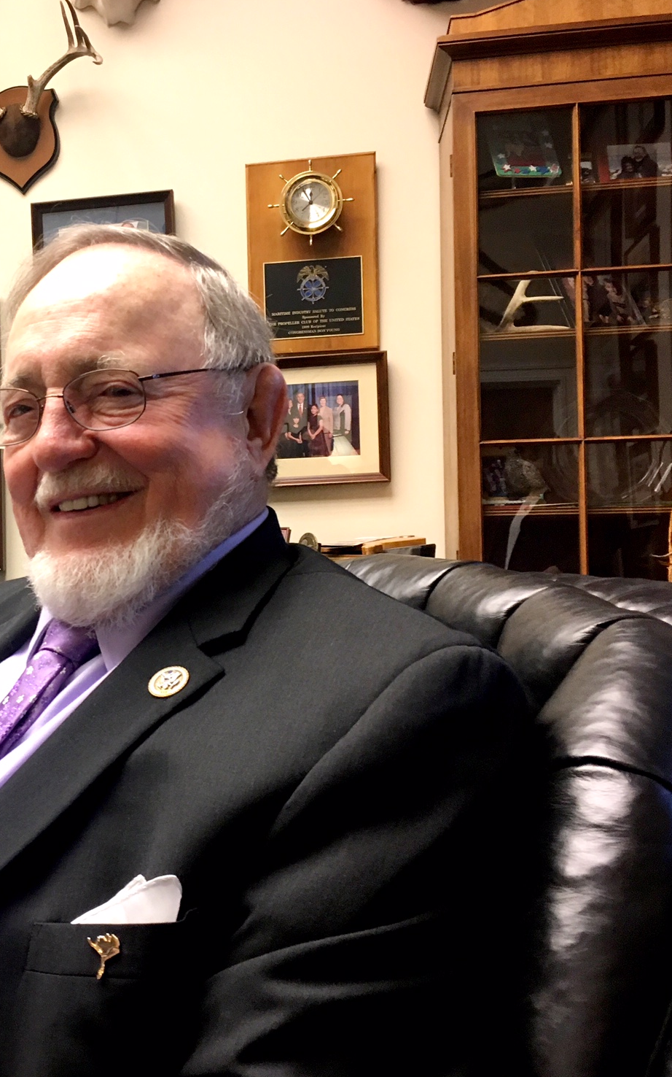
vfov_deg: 47.2
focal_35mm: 42
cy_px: 541
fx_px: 1231
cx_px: 47
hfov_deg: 29.1
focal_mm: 4.15
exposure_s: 1/30
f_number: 2.2
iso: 100
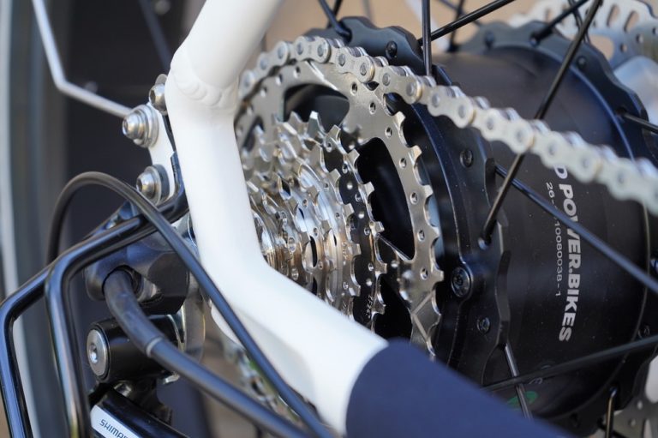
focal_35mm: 66
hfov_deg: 30.5
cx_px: 329
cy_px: 219
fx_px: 1206
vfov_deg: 20.6
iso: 320
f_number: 5.6
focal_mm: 66
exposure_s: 1/80
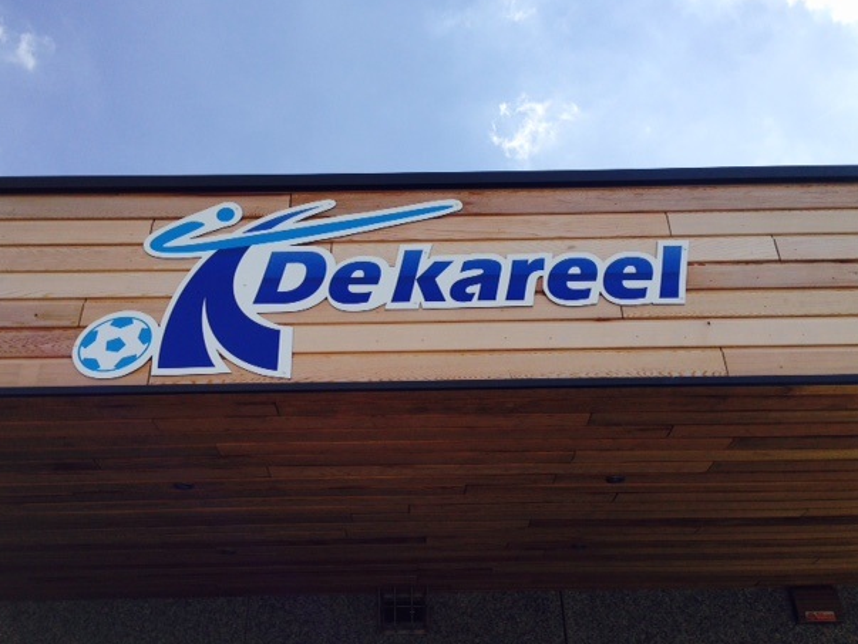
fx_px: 868
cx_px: 410
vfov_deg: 40.7
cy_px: 311
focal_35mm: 35
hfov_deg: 52.6
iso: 50
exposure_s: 1/2008
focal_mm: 4.12
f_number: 2.4
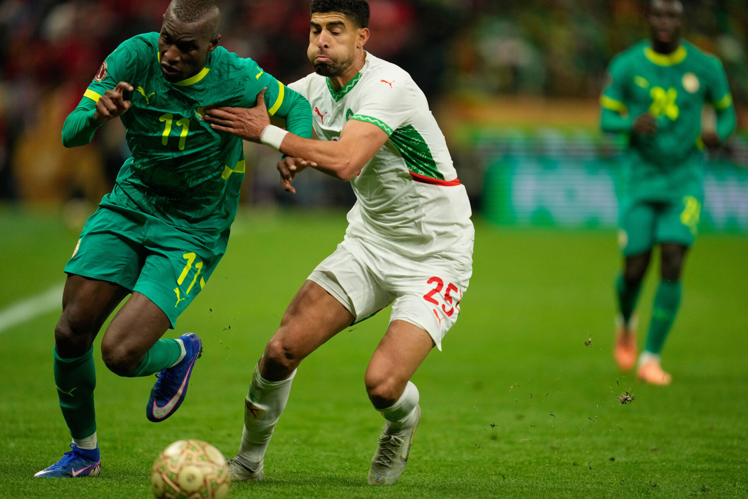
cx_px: 374
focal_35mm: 400
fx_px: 8310
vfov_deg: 3.4
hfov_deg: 5.2
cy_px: 250
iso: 2500
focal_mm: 400
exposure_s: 1/2500
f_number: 2.8
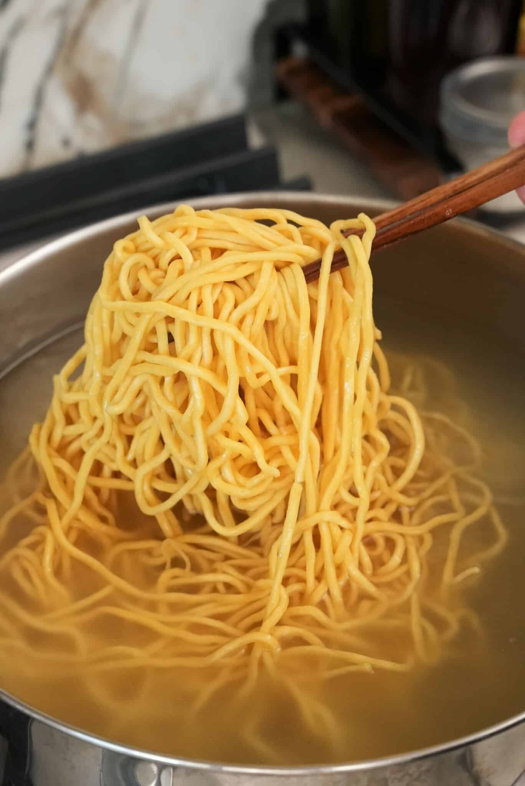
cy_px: 393
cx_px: 262
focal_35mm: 63
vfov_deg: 31.9
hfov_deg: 21.6
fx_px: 1374
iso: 8000
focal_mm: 62.9
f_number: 9
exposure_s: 1/200
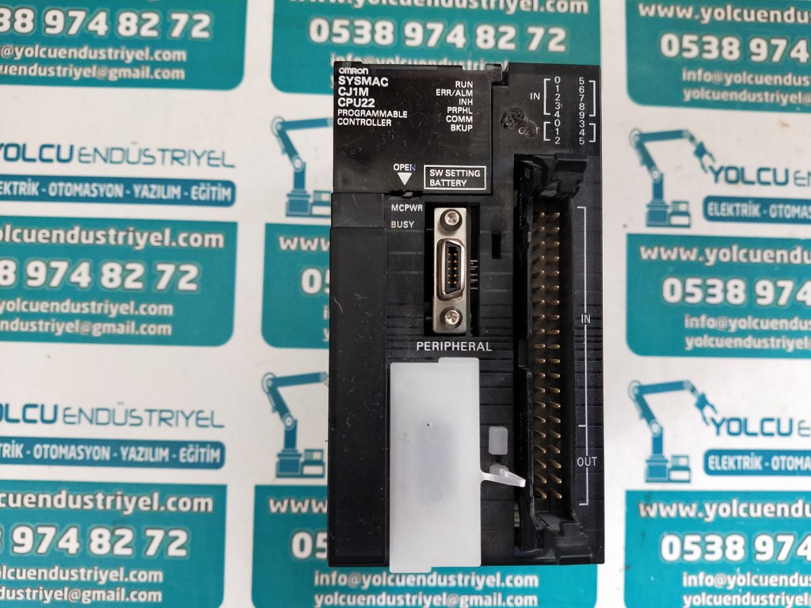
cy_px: 304
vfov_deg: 58.9
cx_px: 406
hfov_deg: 73.9
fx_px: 539
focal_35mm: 23
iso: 206
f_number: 1.7
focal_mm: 3.99
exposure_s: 1/33
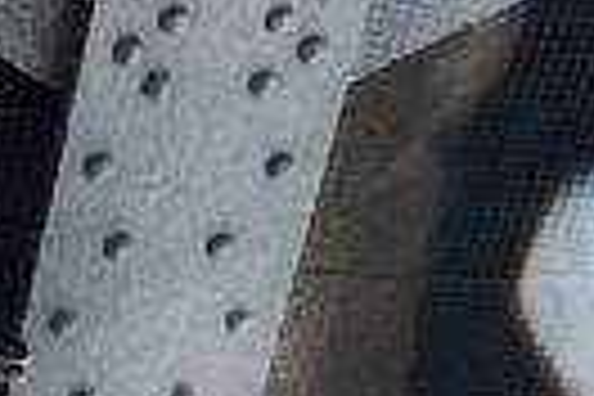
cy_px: 880
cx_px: -1044
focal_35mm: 240
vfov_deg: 5.6
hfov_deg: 7.7
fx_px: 3960
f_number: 10
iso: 1600
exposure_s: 1/14
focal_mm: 20.8
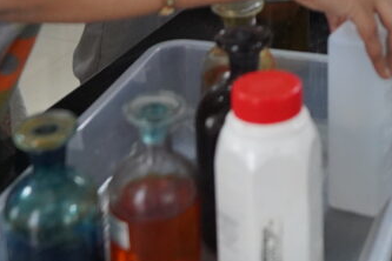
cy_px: -192
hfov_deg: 20.6
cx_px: 356
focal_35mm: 97
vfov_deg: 12.9
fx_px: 1056
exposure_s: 1/320
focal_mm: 14
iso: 1000
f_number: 1.8
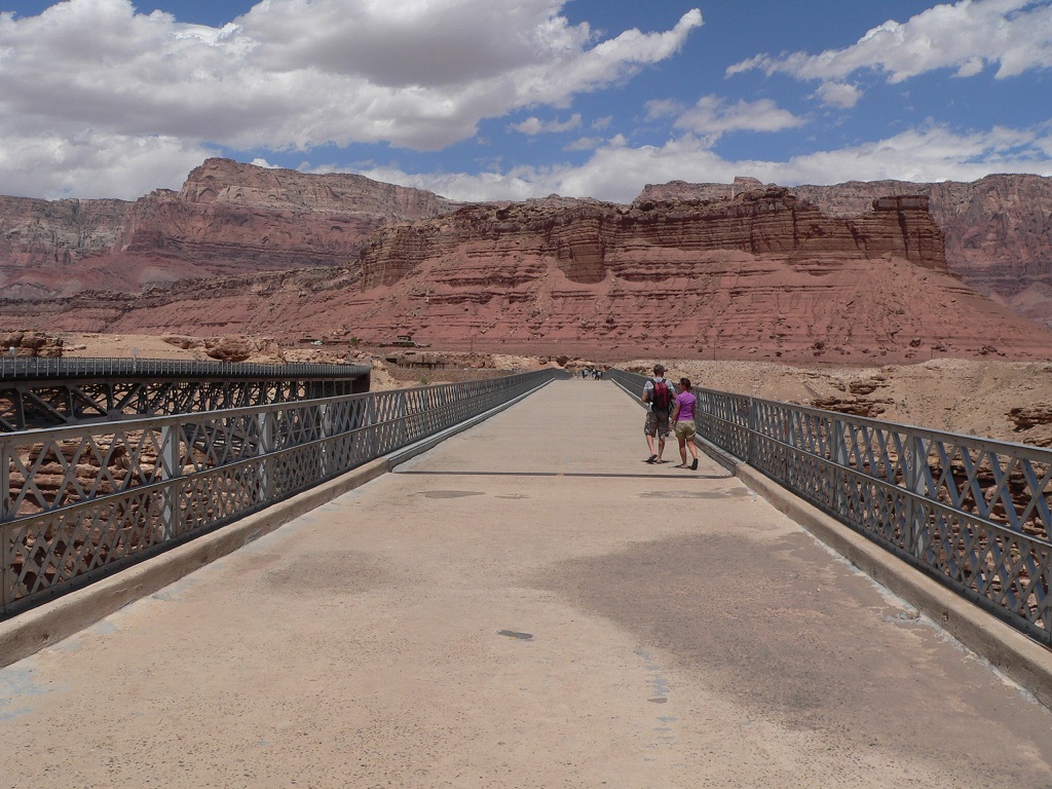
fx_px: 1094
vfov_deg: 39.7
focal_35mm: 36
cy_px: 394
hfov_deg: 51.4
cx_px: 526
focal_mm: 6
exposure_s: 1/800
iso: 80
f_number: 5.6
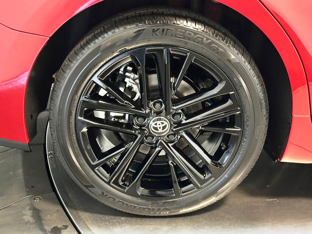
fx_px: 433
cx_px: 156
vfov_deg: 30.3
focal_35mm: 48
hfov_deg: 39.7
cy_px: 117
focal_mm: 6.86
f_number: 1.78
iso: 640
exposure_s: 1/20
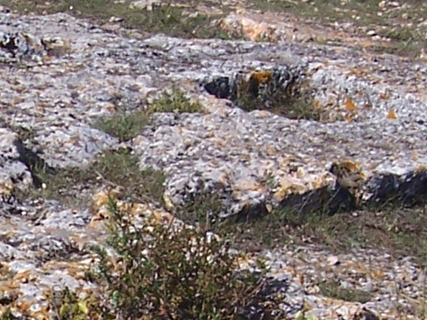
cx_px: 27
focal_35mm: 148
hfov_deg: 13.2
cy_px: 371
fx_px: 1826
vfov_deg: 9.9
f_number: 5.6
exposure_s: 1/750
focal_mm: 5.6
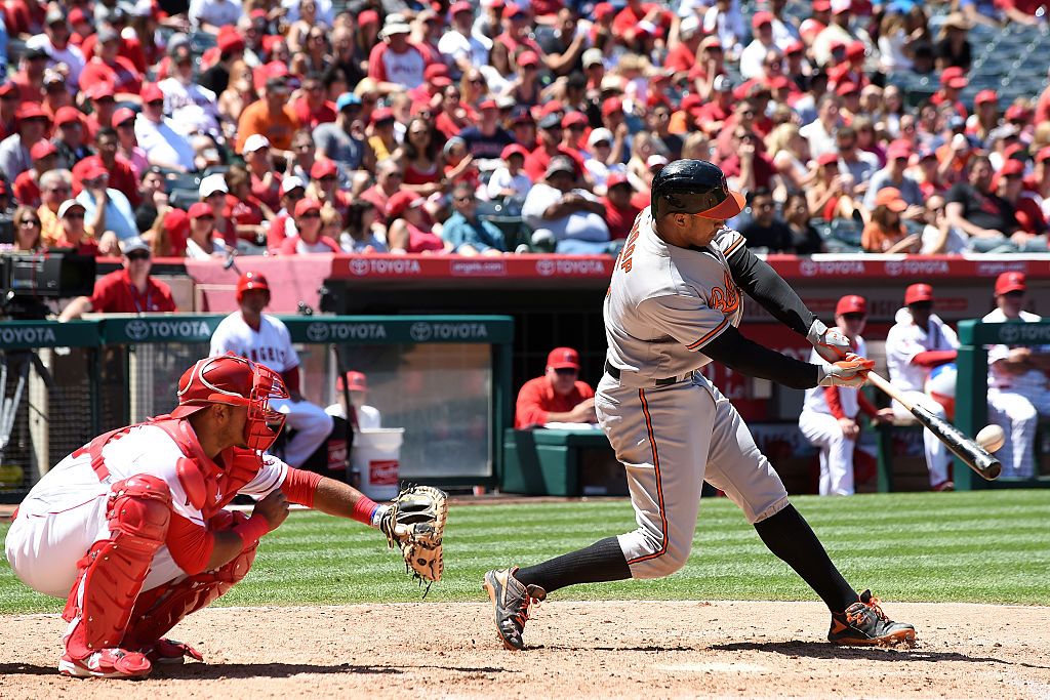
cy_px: 350
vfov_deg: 6.9
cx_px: 525
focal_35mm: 200
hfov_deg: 10.3
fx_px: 5834
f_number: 5.6
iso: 800
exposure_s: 1/2000
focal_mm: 200
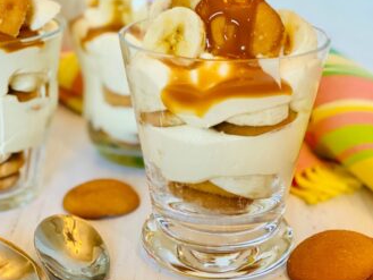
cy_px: 163
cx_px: 184
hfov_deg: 24.7
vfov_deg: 18.7
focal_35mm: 79
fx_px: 852
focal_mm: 6
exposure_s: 1/120
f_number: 2
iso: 200
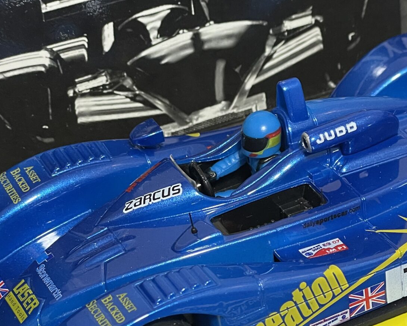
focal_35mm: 119
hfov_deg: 16.0
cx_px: 352
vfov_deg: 12.9
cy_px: 290
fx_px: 1434
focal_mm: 6
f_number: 2
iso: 125
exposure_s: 1/60
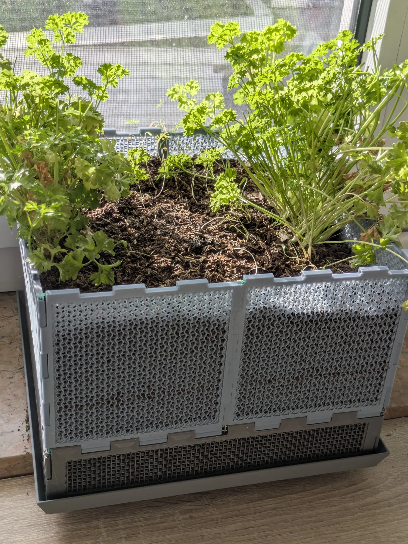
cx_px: 204
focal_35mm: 51
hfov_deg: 28.6
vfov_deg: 37.5
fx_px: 801
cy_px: 272
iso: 39
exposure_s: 1/338
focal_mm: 5.43
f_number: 1.89
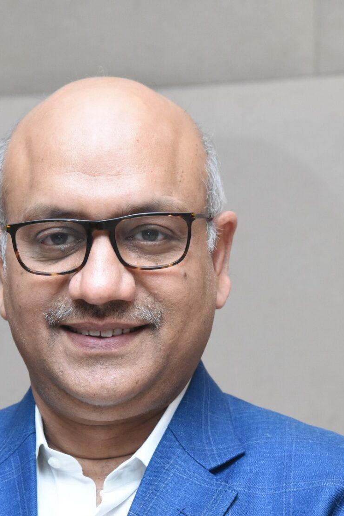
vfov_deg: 14.6
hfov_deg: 9.9
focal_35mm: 139
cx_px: 116
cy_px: 448
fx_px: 1992
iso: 3200
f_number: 5.6
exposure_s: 1/125
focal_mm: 75
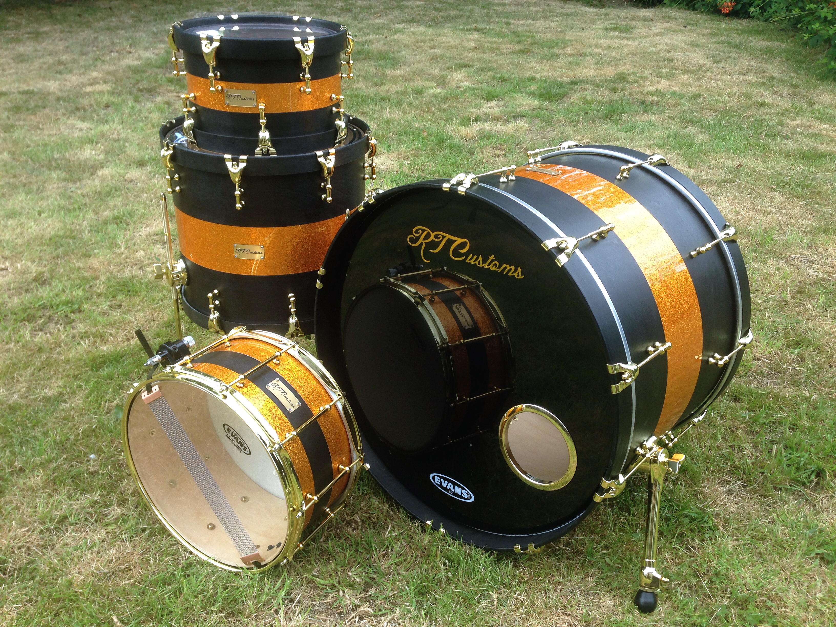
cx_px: 418
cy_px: 314
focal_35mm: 33
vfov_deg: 42.9
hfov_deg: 55.4
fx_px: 797
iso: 50
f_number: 2.4
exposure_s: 1/274
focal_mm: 4.12
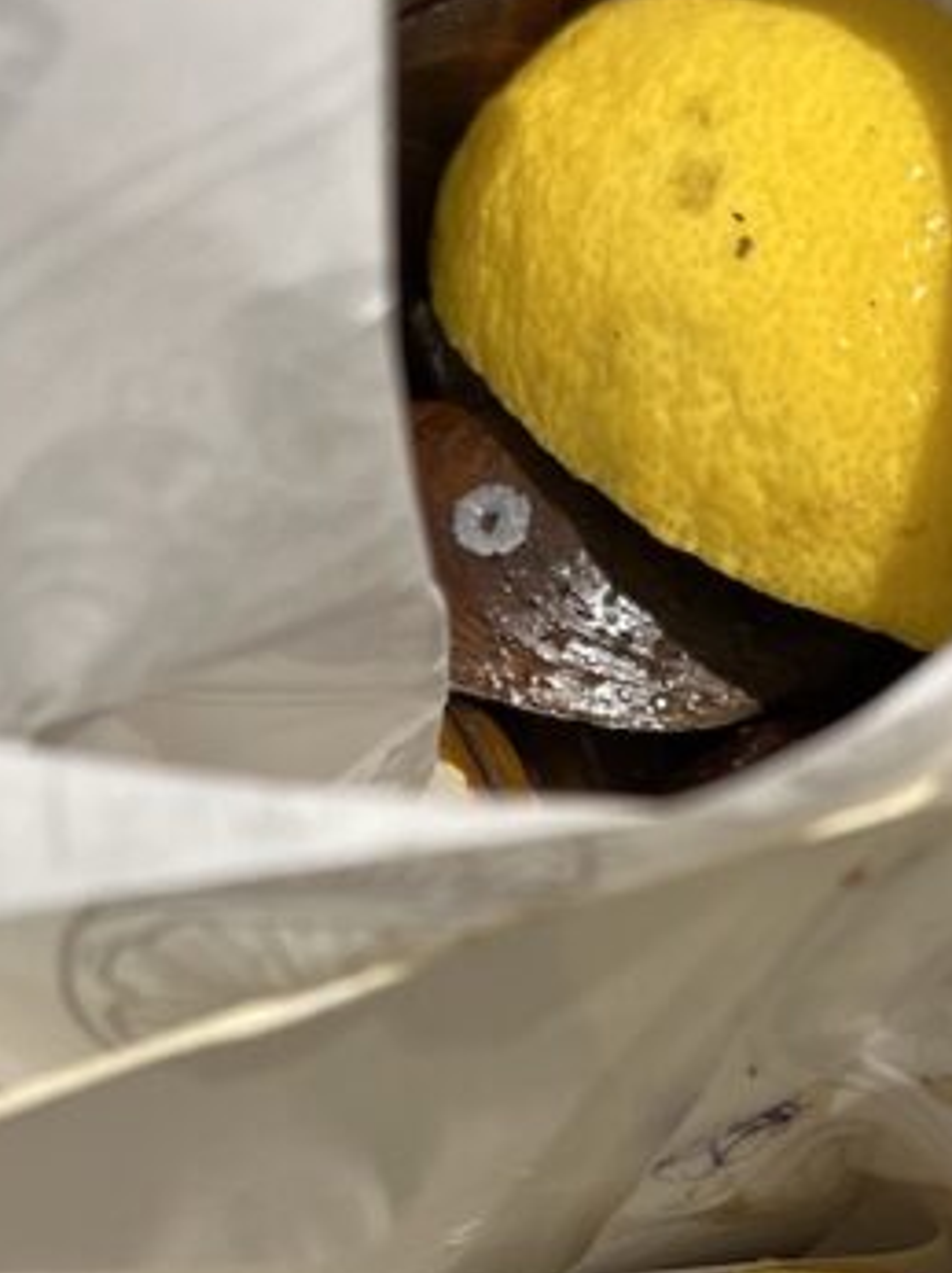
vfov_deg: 24.8
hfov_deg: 19.1
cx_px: 610
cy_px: 1063
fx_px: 2827
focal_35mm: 77
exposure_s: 1/50
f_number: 1.5
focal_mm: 5.7
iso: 320
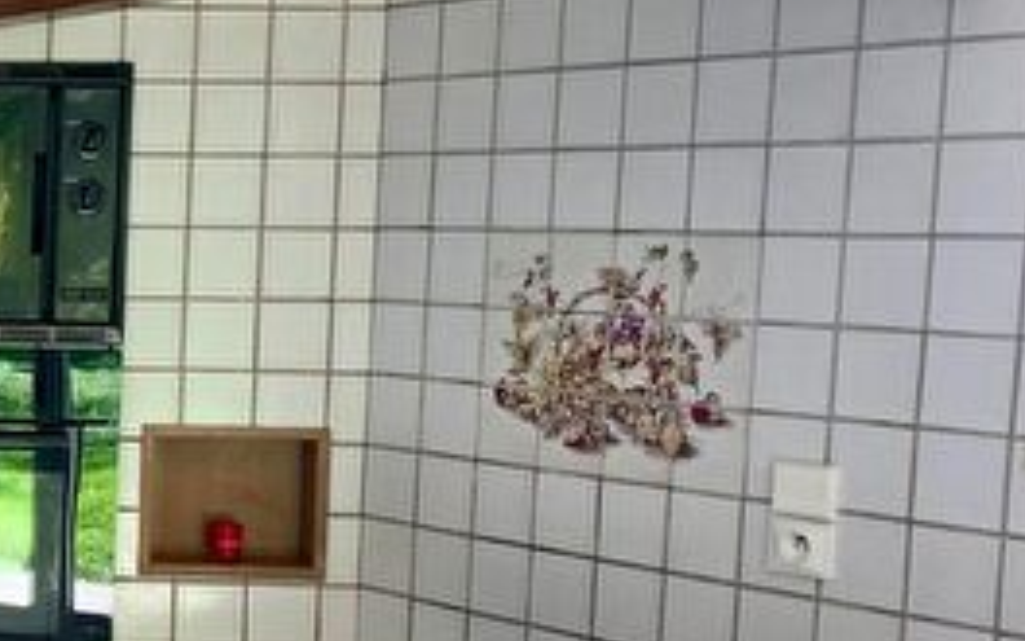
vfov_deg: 17.8
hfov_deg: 24.9
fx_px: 2039
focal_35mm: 73
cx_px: -272
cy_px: 394
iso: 100
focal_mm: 4.25
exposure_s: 1/114
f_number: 1.8
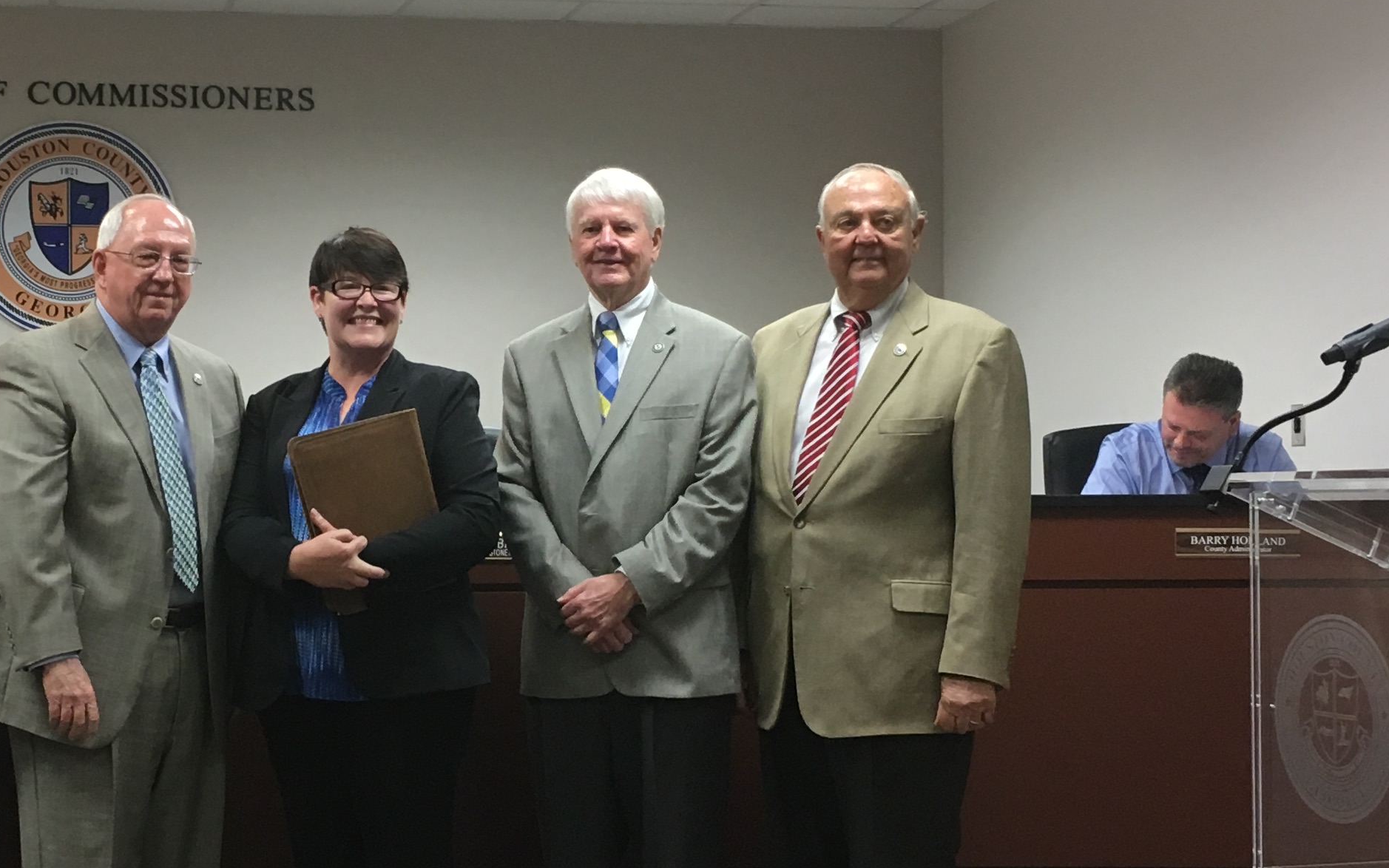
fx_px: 2499
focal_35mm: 66
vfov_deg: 19.7
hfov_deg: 30.7
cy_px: 472
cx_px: 409
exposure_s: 1/30
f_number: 2.2
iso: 100
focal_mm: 4.15
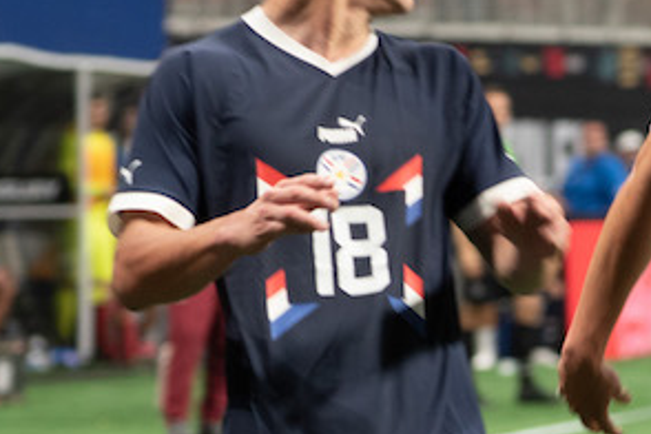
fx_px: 10723
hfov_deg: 3.5
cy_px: 413
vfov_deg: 2.3
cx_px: 693
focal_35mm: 593
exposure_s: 1/160
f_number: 3.5
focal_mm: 145
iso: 720
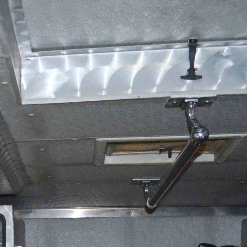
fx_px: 767
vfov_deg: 17.1
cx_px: -98
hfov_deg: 16.9
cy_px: 333
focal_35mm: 95
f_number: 3.5
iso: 3200
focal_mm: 18
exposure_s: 1/60
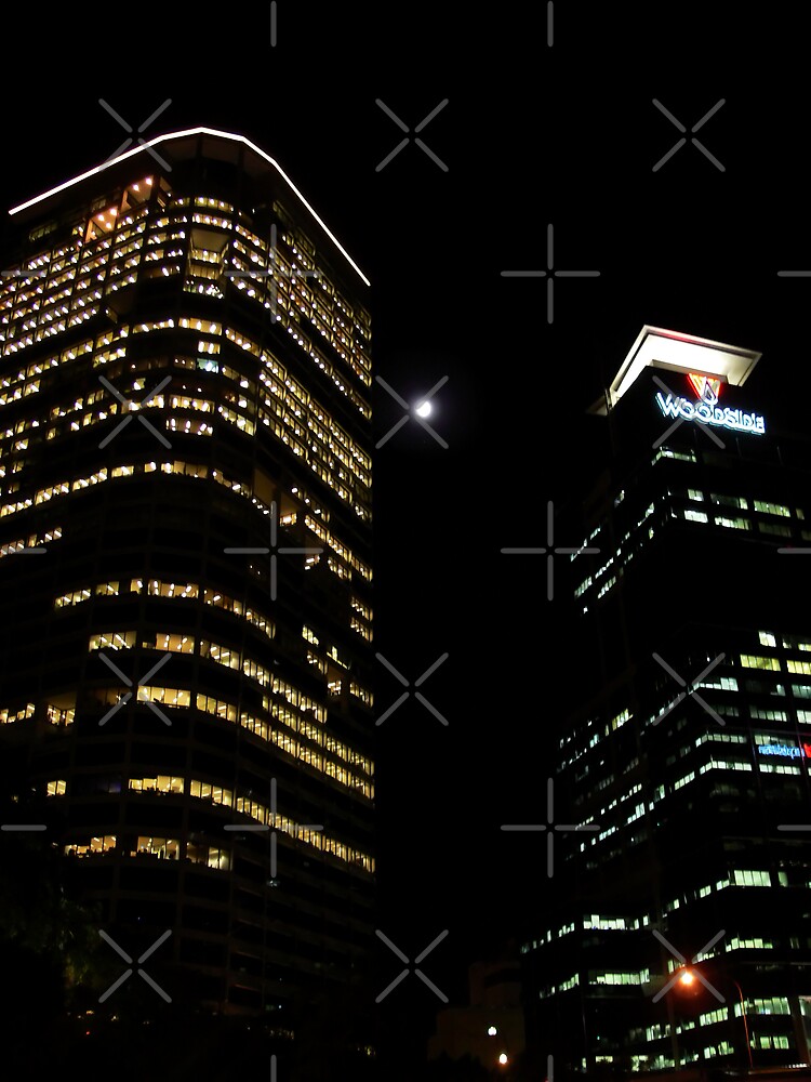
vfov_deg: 52.6
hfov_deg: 40.7
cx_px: 406
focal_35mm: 35
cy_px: 541
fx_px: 1093
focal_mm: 7.4
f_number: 2.8
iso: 200
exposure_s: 1/4
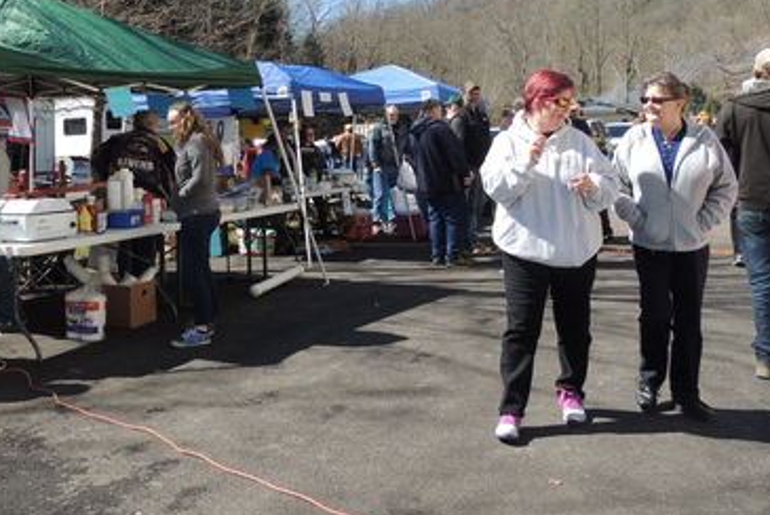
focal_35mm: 41
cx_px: 270
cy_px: 89
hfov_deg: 46.8
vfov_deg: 31.7
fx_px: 878
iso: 100
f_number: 3
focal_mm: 4.3
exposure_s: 1/800
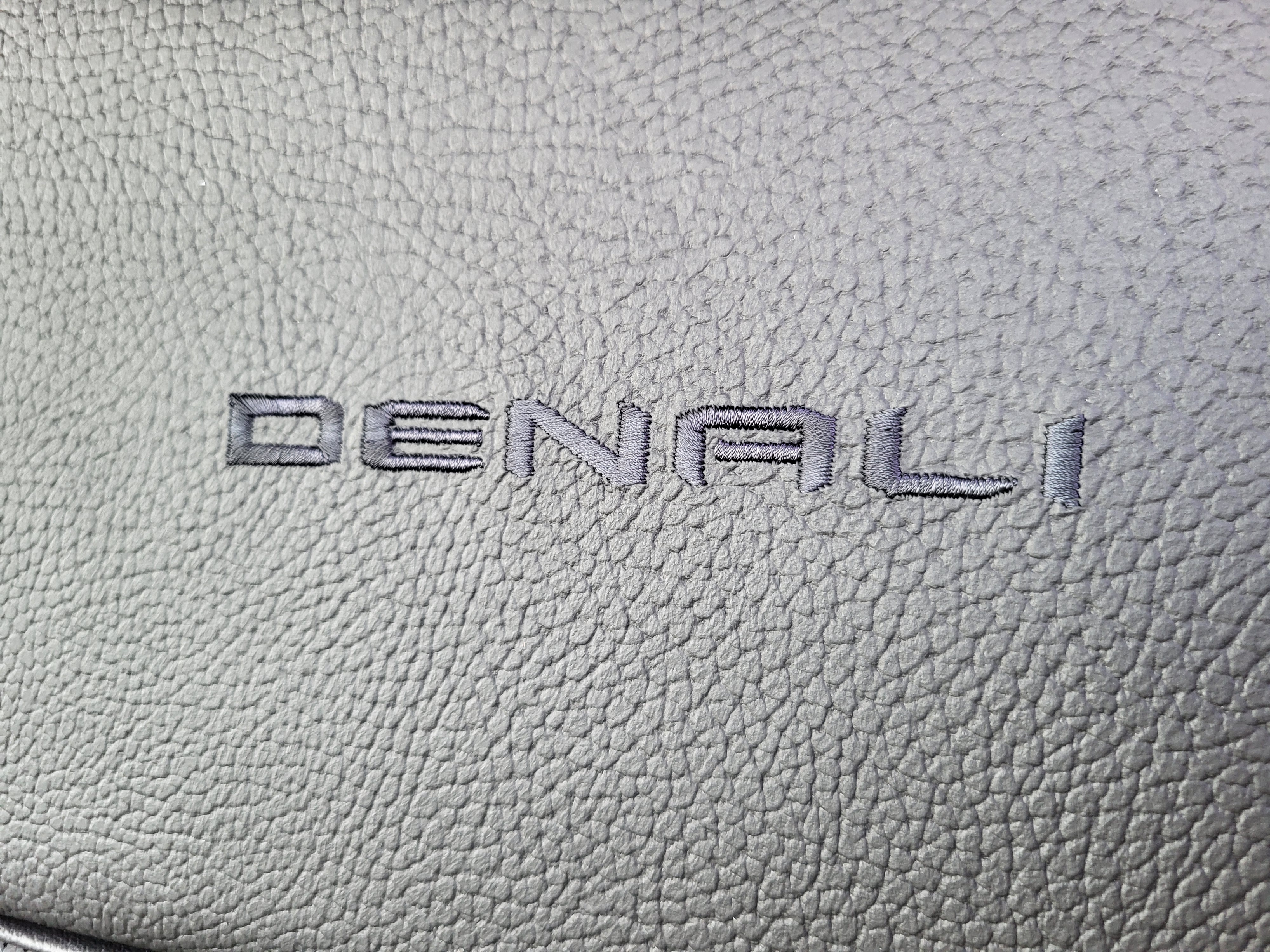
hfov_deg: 67.3
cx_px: 635
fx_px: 954
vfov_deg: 53.1
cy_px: 476
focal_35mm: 26
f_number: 1.8
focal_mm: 5.4
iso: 125
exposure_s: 1/120
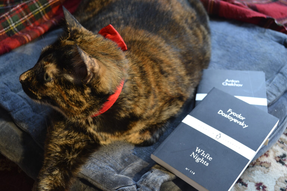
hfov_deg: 38.9
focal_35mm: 51
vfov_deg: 26.5
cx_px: 144
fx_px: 407
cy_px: 96
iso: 400
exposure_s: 1/5
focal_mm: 34
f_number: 5
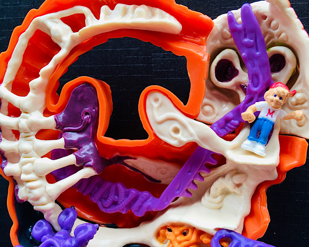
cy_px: 123
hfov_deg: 57.2
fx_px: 283
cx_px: 157
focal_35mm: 31
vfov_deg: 47.1
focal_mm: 4.15
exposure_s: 1/101
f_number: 2.2
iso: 25
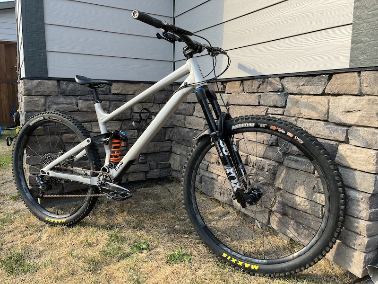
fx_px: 284
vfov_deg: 53.1
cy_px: 142
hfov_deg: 67.3
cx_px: 189
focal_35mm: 26
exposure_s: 1/542
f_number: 1.6
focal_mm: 5.1
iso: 50
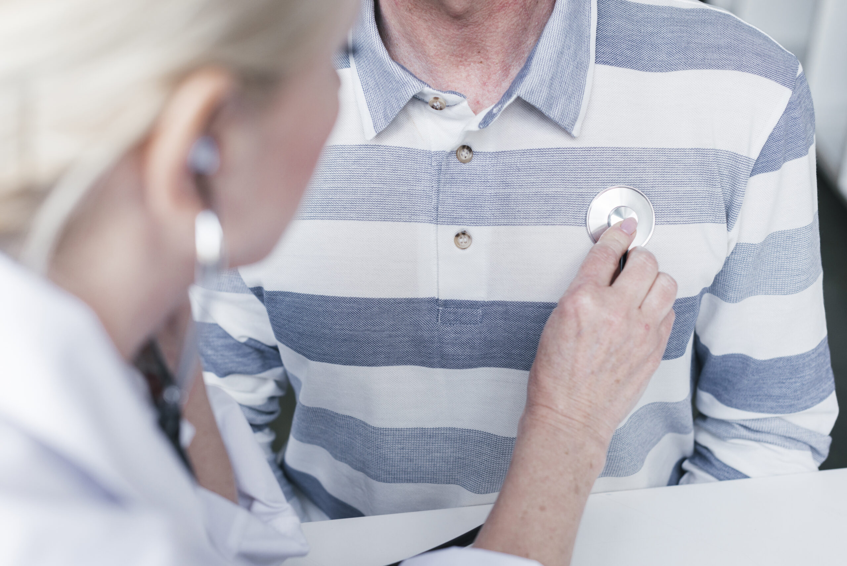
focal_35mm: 50
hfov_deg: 39.6
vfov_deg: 27.0
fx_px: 1177
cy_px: 283
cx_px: 424
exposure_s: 1/160
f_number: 3.5
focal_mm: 50
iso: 320
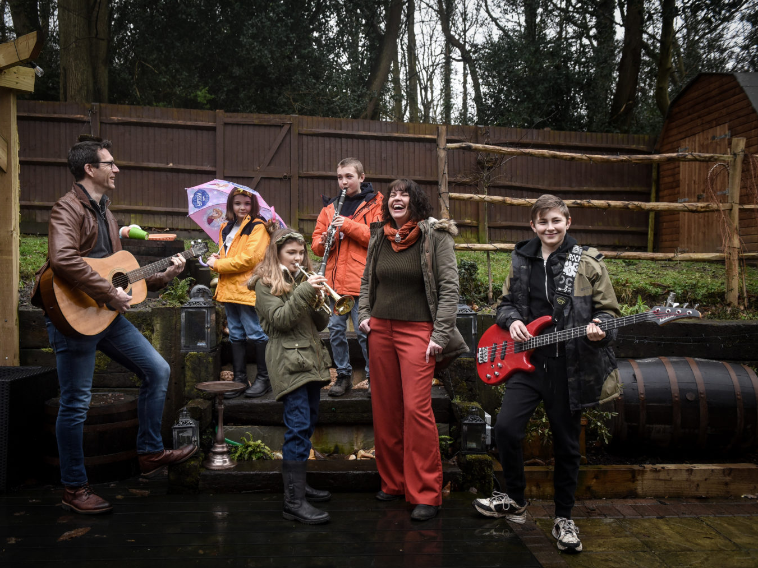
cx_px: 342
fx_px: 766
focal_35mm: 35
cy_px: 283
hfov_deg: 52.5
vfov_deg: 40.7
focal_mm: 32
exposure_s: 1/1250
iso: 1250
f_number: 4.5
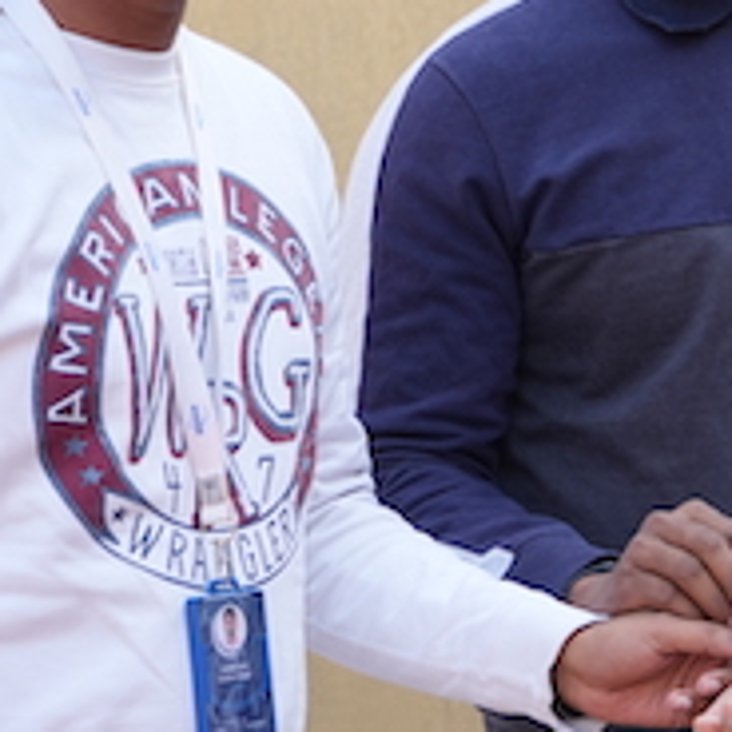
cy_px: 221
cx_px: 1082
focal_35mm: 170
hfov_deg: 10.0
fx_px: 4067
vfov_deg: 10.3
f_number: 4
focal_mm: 46
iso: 250
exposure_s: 1/640
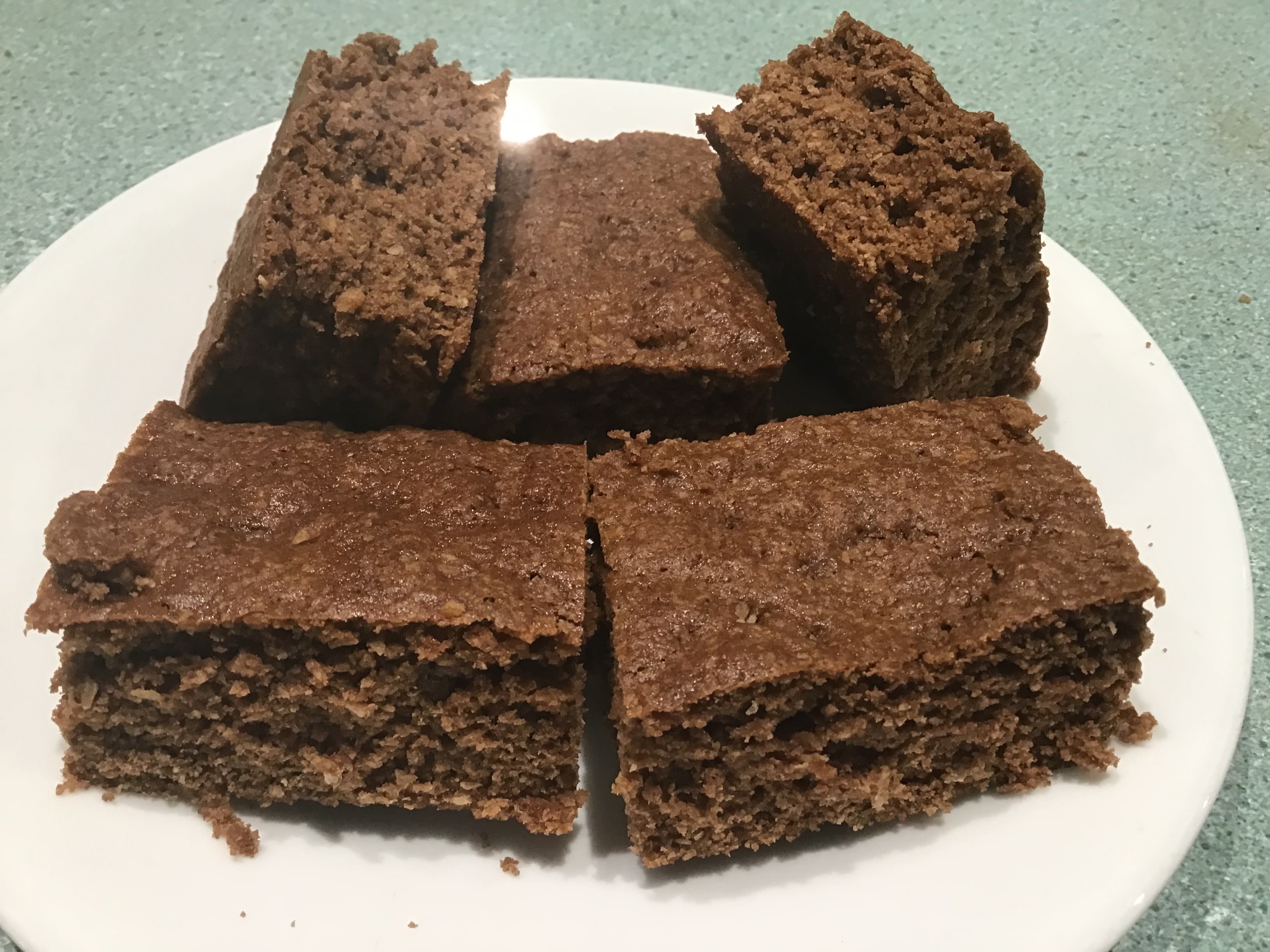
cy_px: 476
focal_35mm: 31
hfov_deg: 58.4
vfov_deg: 45.4
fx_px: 1137
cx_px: 635
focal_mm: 3.3
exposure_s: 1/33
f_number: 2.4
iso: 125
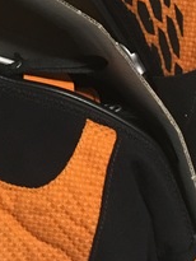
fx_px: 799
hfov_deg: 13.8
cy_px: 6
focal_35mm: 106
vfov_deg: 18.1
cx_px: -6
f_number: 2.2
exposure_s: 1/15
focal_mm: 4.15
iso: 250
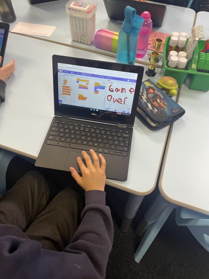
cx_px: 104
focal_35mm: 26
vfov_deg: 67.3
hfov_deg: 53.1
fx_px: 209
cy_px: 140
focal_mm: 4.2
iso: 100
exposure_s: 1/54
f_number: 1.6
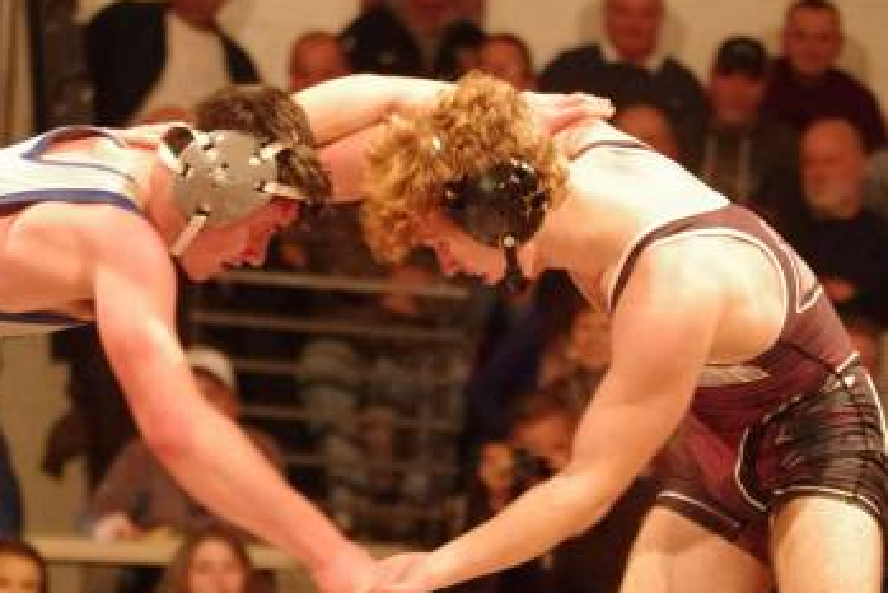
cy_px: 333
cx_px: 280
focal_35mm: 258
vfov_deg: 5.3
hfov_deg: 8.0
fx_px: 6366
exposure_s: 1/60
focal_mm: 92.5
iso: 6400
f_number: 2.8
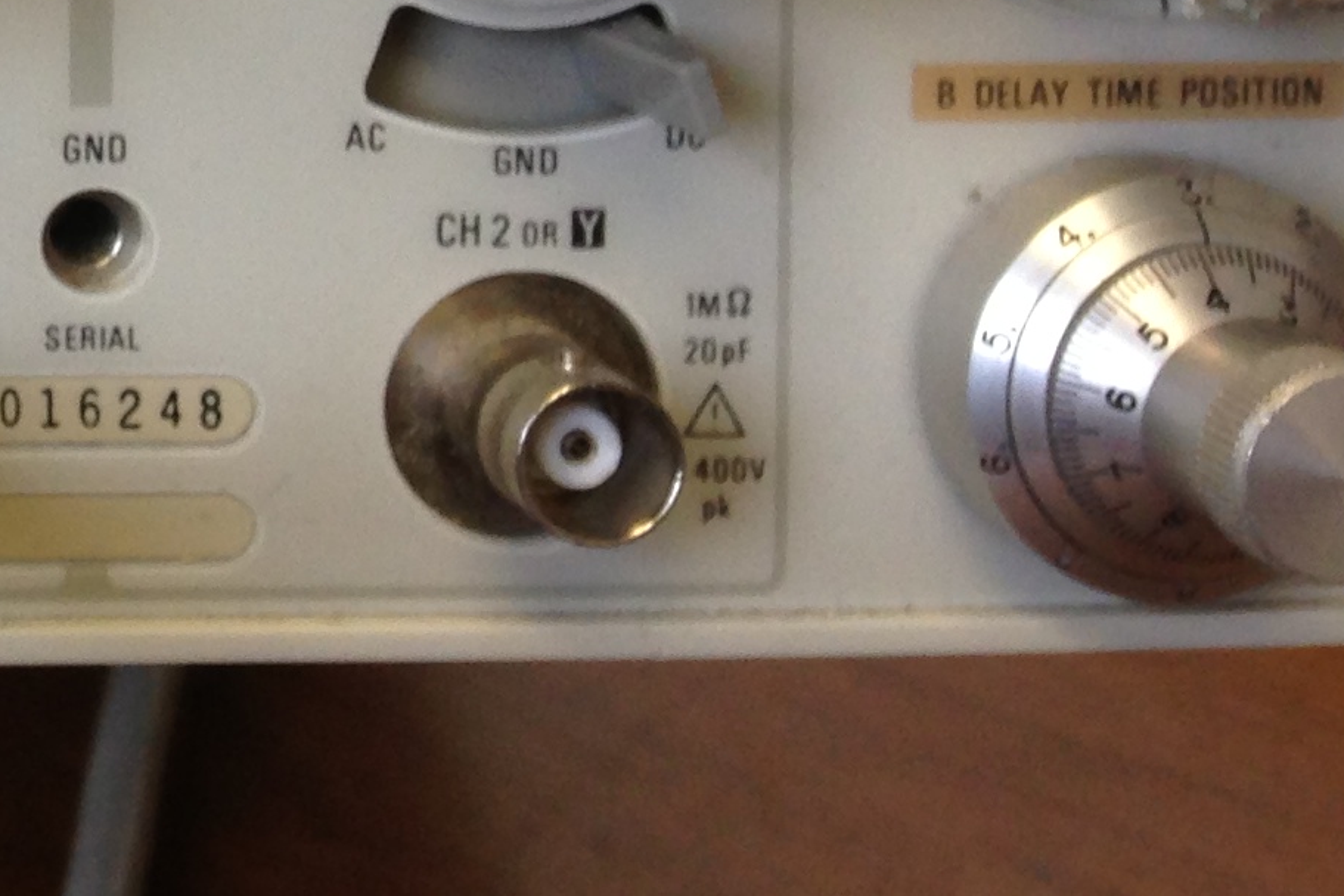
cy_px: -483
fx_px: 4591
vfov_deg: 10.7
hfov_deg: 14.9
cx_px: -947
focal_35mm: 123
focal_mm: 4.13
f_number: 2.4
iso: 50
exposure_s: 1/30
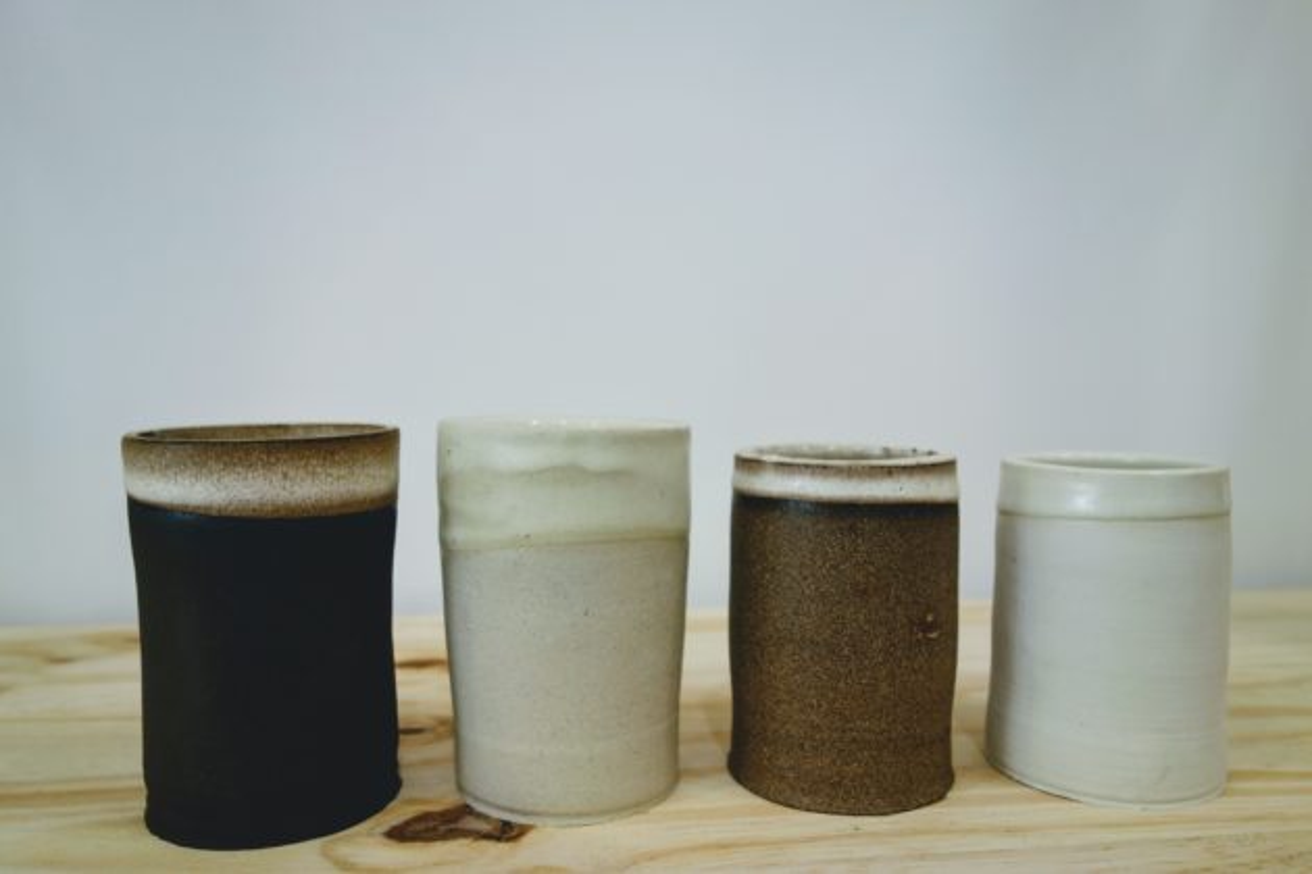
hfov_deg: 65.5
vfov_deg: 46.4
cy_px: 437
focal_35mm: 28
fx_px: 1020
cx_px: 656
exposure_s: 1/100
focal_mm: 10.4
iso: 125
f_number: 2.5
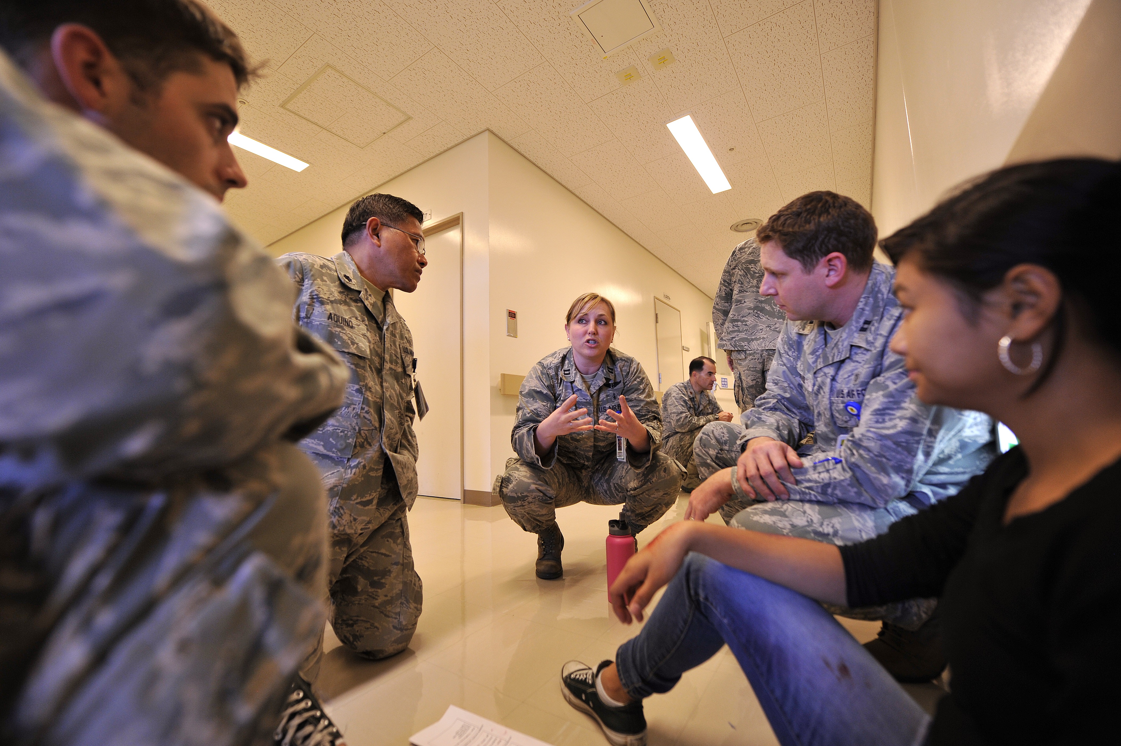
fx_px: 436
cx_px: 560
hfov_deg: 104.3
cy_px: 373
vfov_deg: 81.1
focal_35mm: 14
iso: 800
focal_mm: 14
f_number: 3.2
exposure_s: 1/80
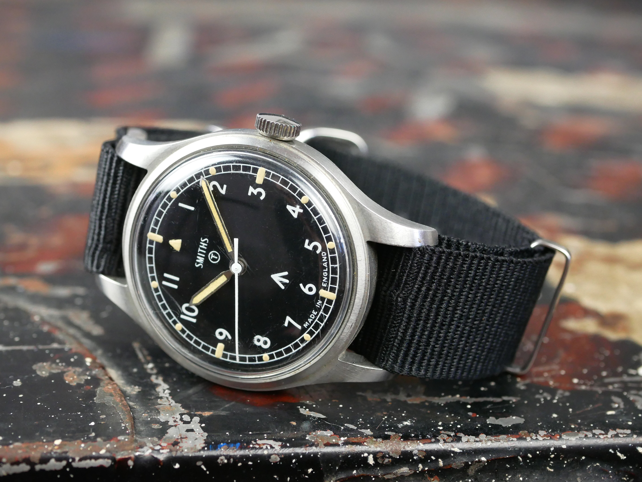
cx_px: 321
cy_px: 241
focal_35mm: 60
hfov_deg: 32.2
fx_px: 1113
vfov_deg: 24.4
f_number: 5
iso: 1600
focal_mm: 30
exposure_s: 1/80
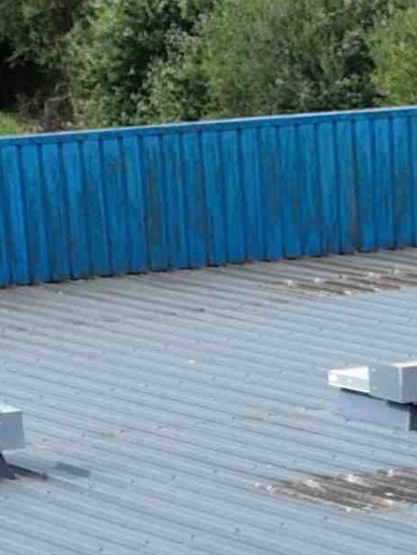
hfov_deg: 7.2
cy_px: 1405
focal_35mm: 204
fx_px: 3276
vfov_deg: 8.7
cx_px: 617
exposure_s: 1/1000
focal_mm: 12.29
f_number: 2.8
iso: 110
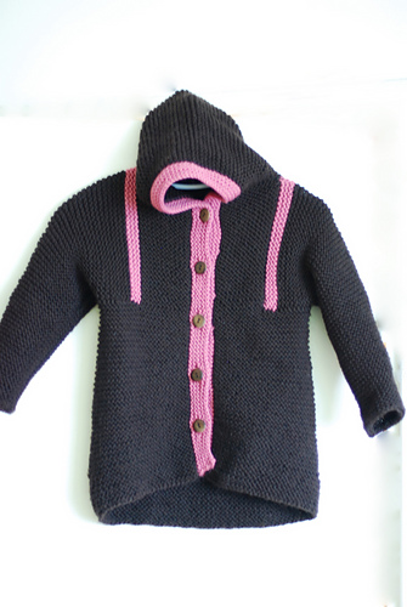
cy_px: 304
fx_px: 1267
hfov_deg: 18.2
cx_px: 204
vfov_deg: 27.0
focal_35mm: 75
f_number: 1.4
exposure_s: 1/15
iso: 500
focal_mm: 50
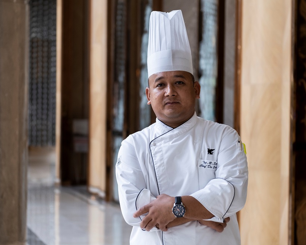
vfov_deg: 10.0
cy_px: 123
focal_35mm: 154
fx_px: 1395
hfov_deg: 12.5
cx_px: 151
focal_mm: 90.4
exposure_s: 1/30
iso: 400
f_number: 3.9
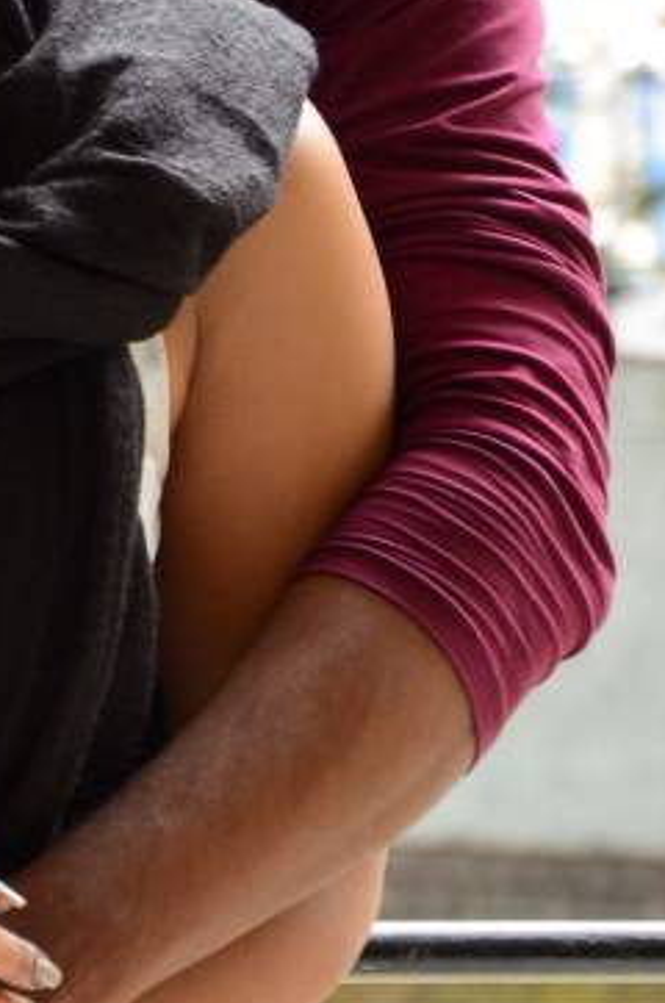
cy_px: 79
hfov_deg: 4.7
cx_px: -186
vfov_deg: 7.1
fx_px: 8038
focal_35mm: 289
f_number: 5.6
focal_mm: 70
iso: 1000
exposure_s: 1/100
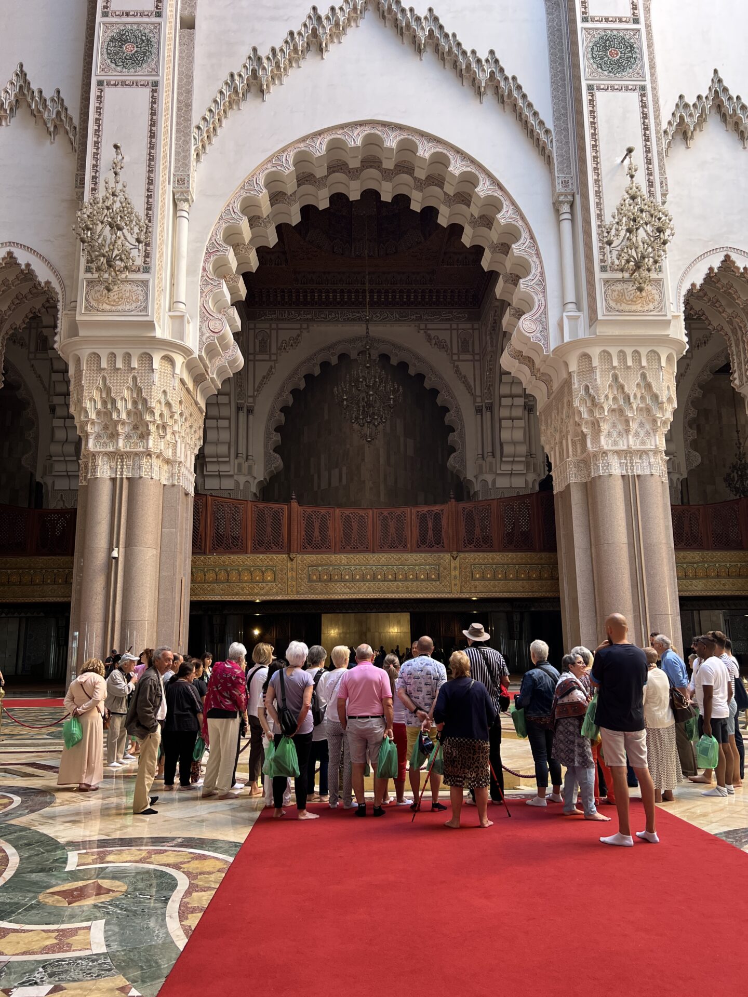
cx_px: 374
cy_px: 498
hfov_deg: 53.1
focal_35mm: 26
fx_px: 749
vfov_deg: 67.3
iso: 125
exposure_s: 1/116
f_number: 1.5
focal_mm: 5.7
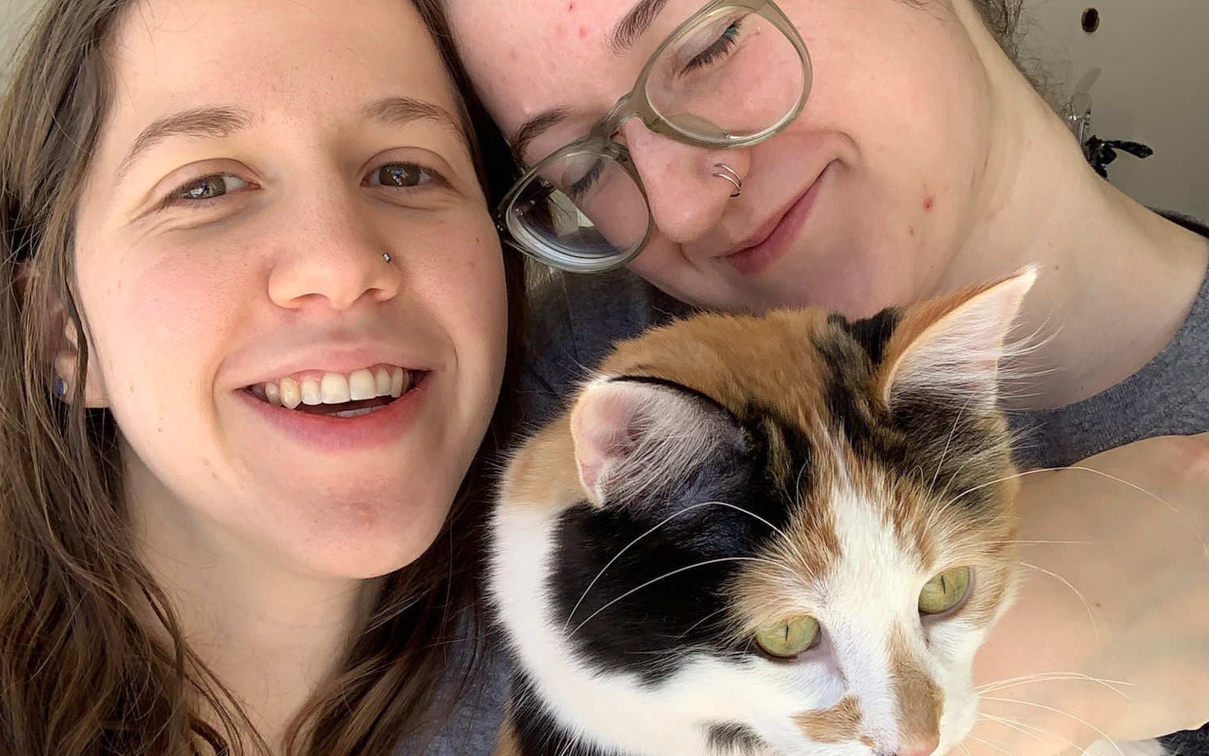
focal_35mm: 46
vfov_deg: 27.9
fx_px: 1516
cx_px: 600
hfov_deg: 43.5
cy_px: 308
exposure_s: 1/386
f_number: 2.2
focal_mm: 2.87
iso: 16
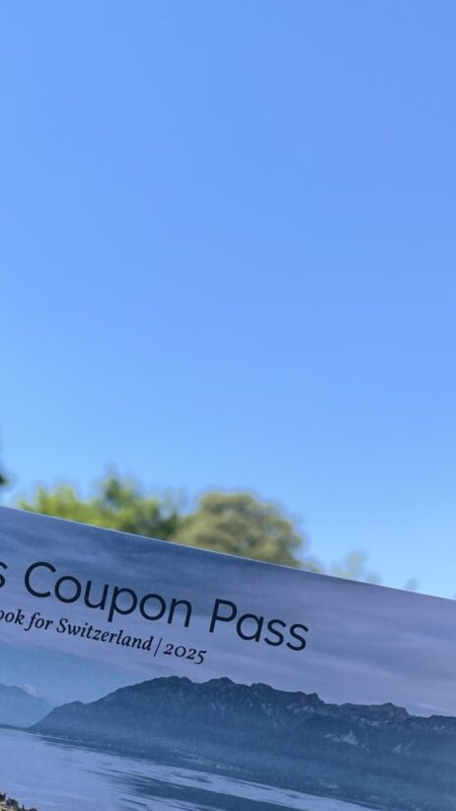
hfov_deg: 22.6
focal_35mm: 53
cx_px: 157
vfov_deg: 37.3
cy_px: 684
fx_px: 1139
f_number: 1.6
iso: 32
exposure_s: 1/1618
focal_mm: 4.2
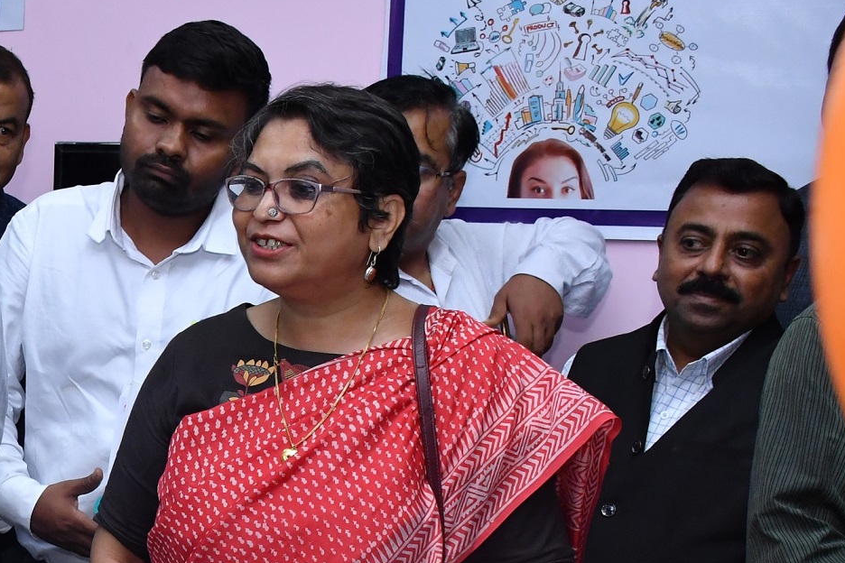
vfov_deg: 18.0
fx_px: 1760
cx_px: -45
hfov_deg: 25.4
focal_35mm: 75
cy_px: 467
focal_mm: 20
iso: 1600
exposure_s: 1/125
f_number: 6.3
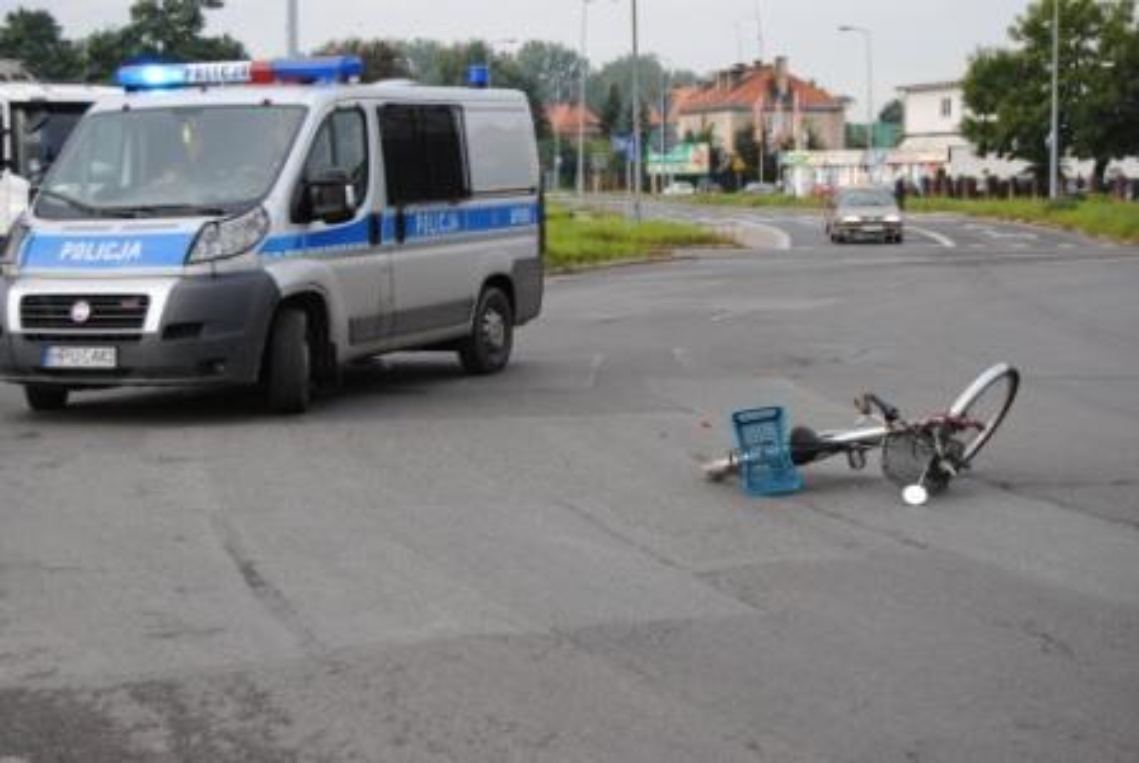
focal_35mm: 69
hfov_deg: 29.2
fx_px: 2186
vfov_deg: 19.8
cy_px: 382
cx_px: 570
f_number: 6.3
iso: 100
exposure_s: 1/160
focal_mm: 46
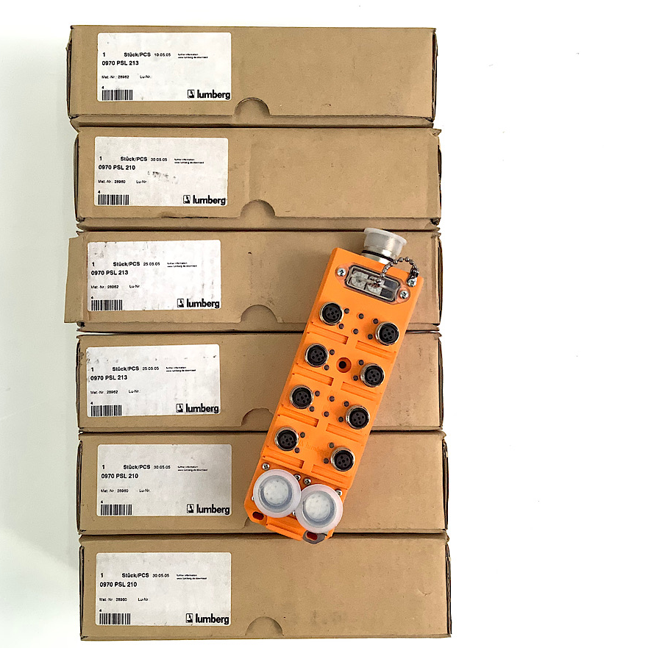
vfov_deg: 44.9
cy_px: 326
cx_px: 270
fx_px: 784
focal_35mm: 37
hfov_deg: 44.8
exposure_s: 1/100
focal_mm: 3.3
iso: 50
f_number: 2.4
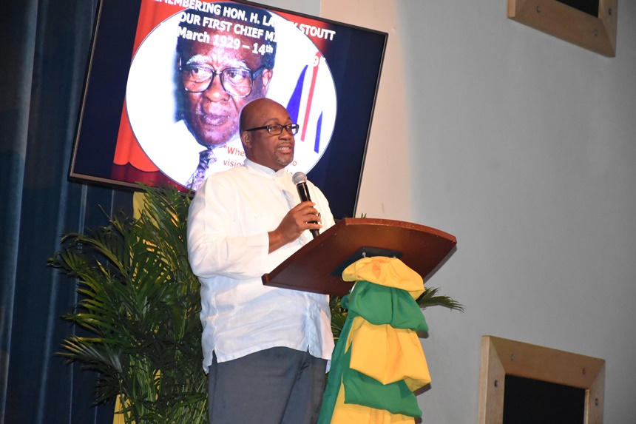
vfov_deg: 9.1
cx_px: 318
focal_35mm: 150
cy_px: 212
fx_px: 2649
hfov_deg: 13.7
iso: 6400
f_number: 5.6
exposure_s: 1/60
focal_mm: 100
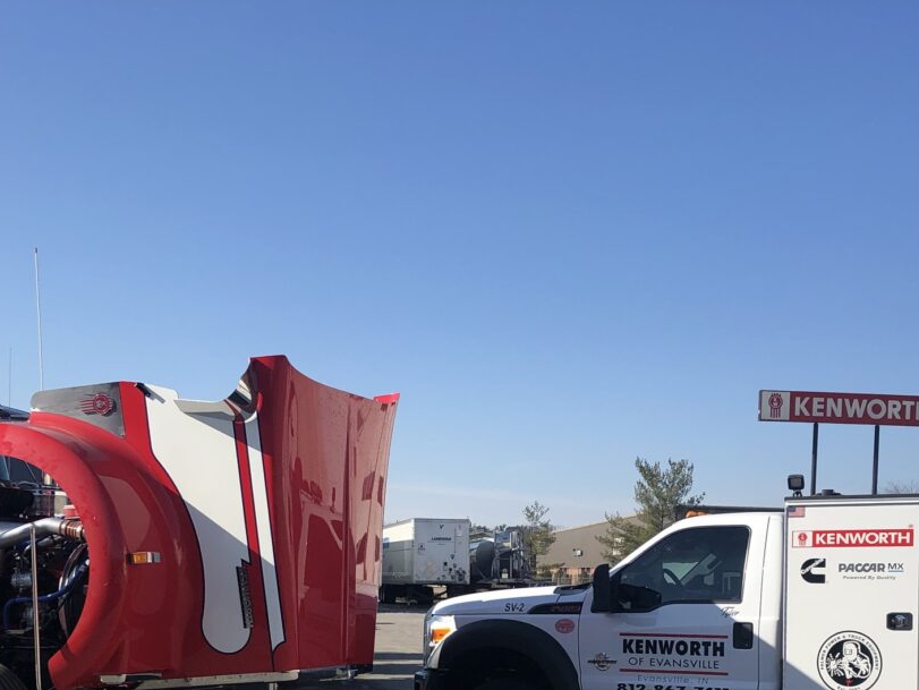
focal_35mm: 53
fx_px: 1408
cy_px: 642
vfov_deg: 26.5
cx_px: 518
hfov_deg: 36.1
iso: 20
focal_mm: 3.99
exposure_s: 1/2024
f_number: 1.8
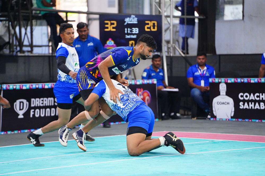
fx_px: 1185
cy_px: 88
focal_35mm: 161
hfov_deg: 12.8
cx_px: 132
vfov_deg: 8.5
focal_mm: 161
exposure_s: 1/800
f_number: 2.8
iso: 3200
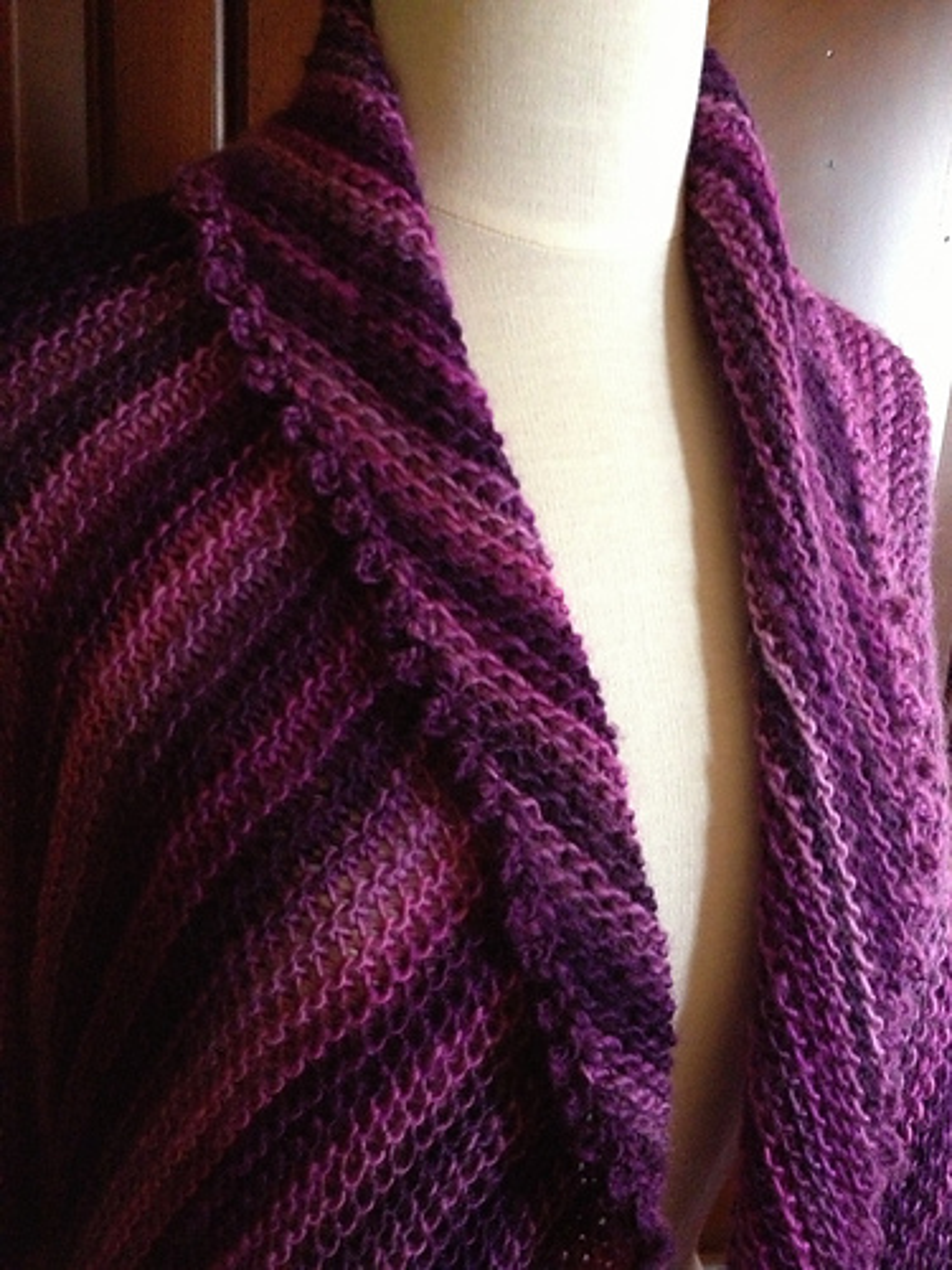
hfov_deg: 40.7
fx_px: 1283
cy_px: 635
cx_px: 476
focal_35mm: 35
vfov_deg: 52.6
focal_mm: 4.28
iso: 800
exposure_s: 1/15
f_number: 2.4
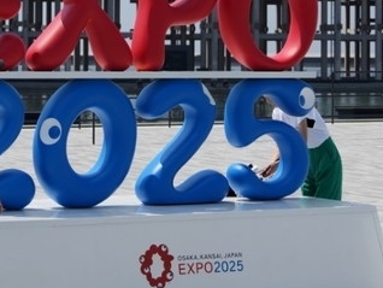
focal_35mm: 156
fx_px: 1727
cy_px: 18
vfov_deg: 9.5
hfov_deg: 12.6
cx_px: 96
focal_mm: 43
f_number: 4.5
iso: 100
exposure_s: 1/1250
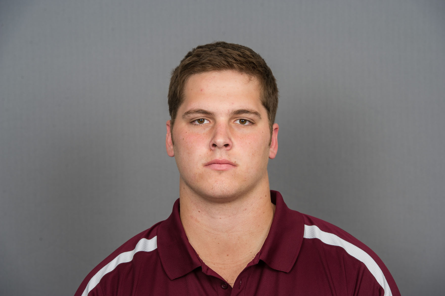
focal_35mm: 130
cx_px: 222
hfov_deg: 15.8
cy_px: 148
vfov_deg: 10.5
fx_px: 1606
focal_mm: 130
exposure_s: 1/160
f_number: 8
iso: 400
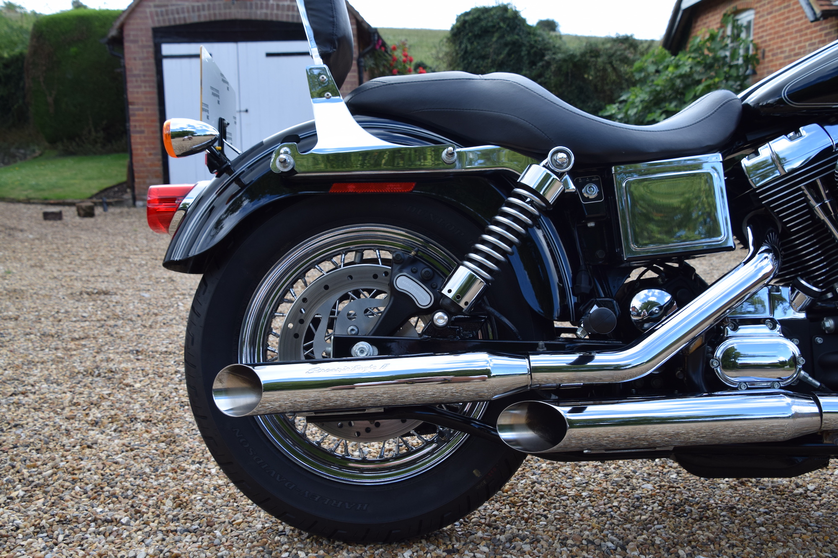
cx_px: 419
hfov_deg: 57.2
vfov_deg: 40.0
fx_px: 768
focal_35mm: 33
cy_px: 279
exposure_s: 1/250
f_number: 8
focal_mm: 22
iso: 320
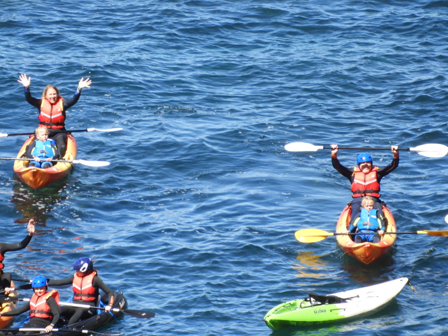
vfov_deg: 1.4
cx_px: 232
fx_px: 13385
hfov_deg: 1.9
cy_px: 178
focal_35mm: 1034
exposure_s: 1/250
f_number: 5.6
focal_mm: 143.3
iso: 125
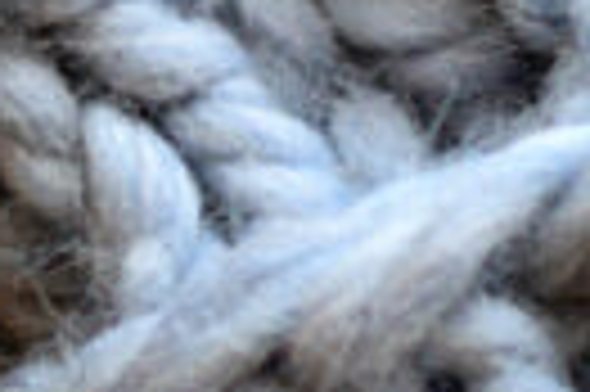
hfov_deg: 2.1
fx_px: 16351
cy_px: -237
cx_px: -455
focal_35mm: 999
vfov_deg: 1.4
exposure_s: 1/125
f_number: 2.8
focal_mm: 85
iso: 800
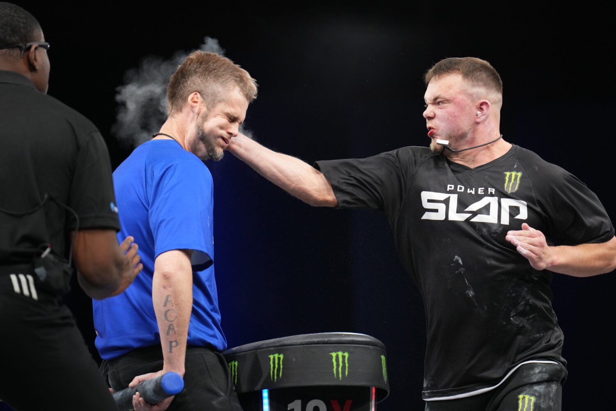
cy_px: 206
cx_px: 308
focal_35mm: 176
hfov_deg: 11.7
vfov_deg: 7.8
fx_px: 3011
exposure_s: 1/2500
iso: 1000
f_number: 2.8
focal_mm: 176
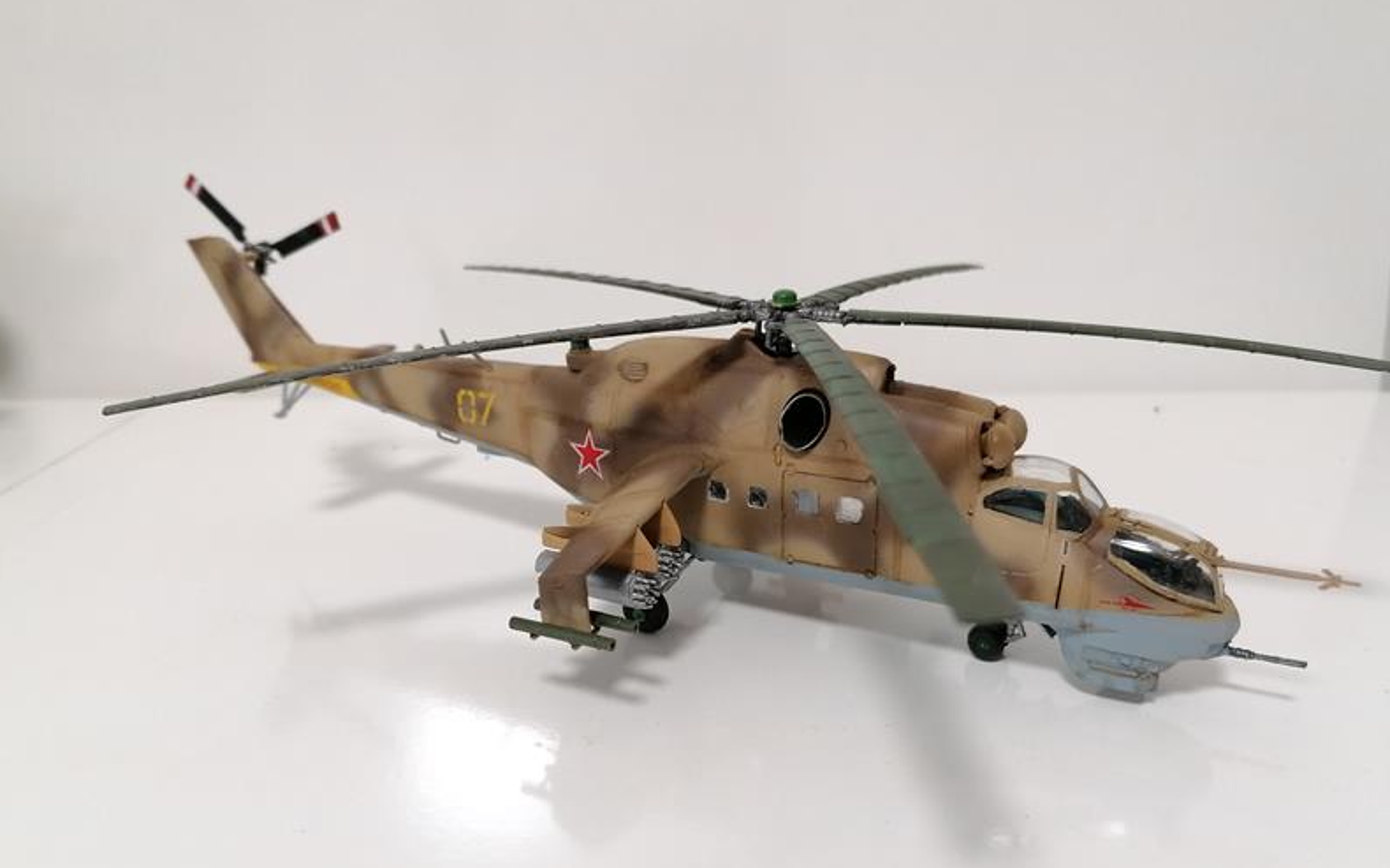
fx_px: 1098
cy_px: 489
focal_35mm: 29
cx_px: 688
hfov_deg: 64.7
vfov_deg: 43.0
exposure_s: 1/33.3
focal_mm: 4.75
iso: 160
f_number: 1.8
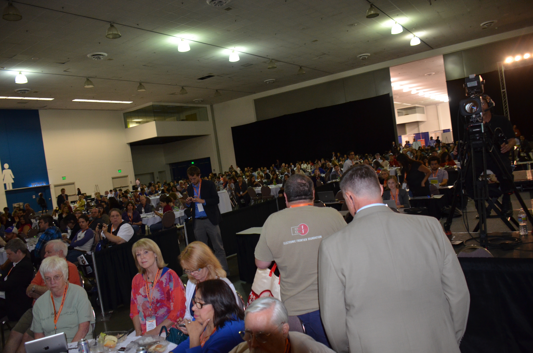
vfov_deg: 47.7
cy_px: 176
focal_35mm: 27
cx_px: 266
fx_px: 399
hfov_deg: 67.5
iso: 800
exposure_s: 1/60
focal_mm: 18
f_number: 3.5
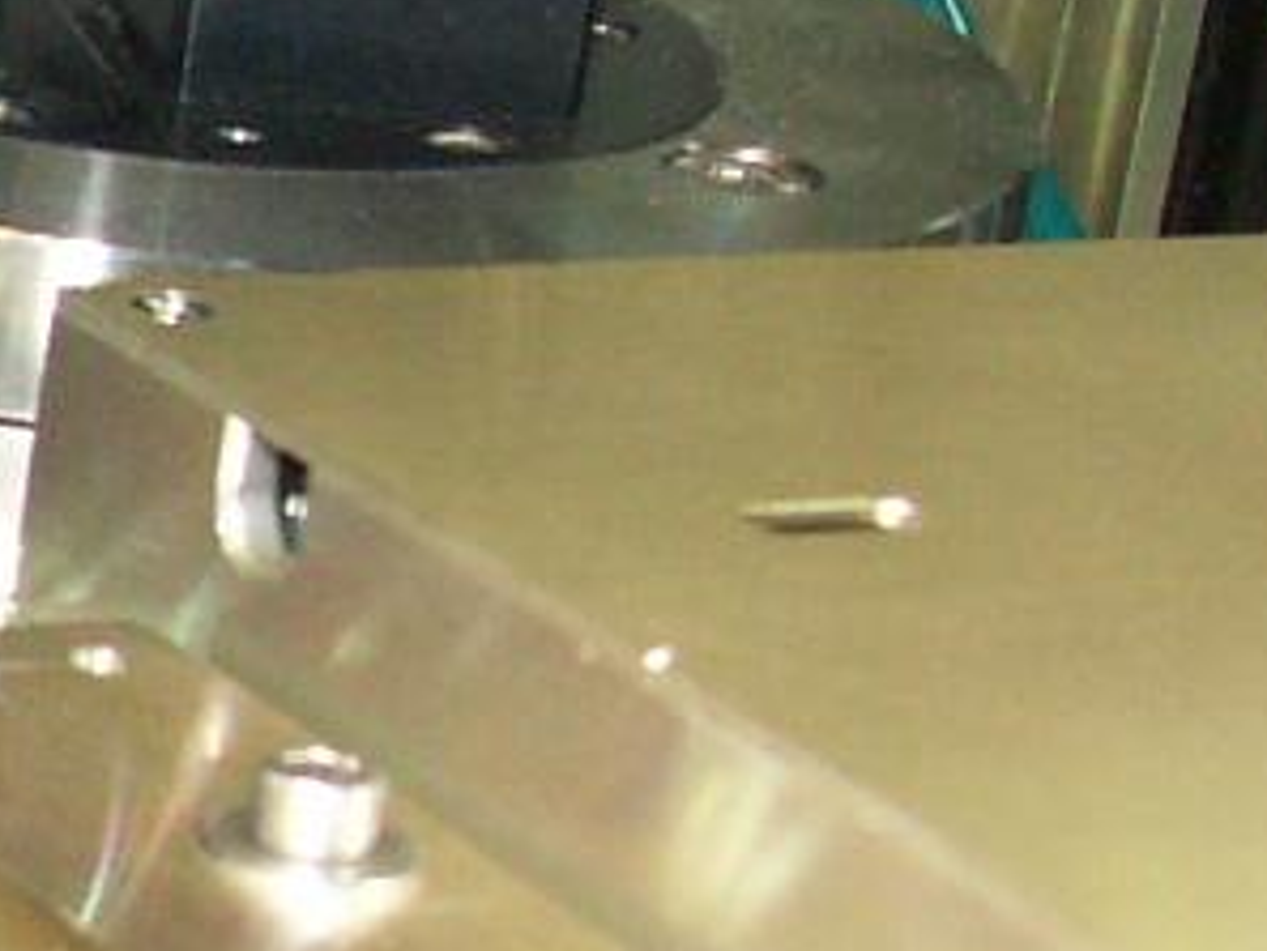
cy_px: 1023
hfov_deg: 9.8
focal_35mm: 183
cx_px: -1468
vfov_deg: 8.1
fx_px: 6701
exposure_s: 1/50
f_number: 3.5
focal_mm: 8.8
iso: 200
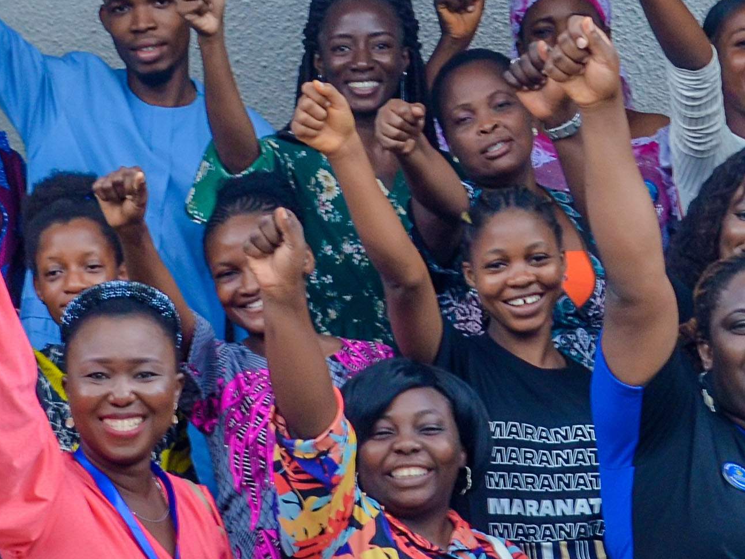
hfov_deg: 9.2
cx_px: 598
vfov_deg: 6.9
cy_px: 587
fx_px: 4606
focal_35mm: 214
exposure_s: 1/160
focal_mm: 32
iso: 200
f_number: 5.6
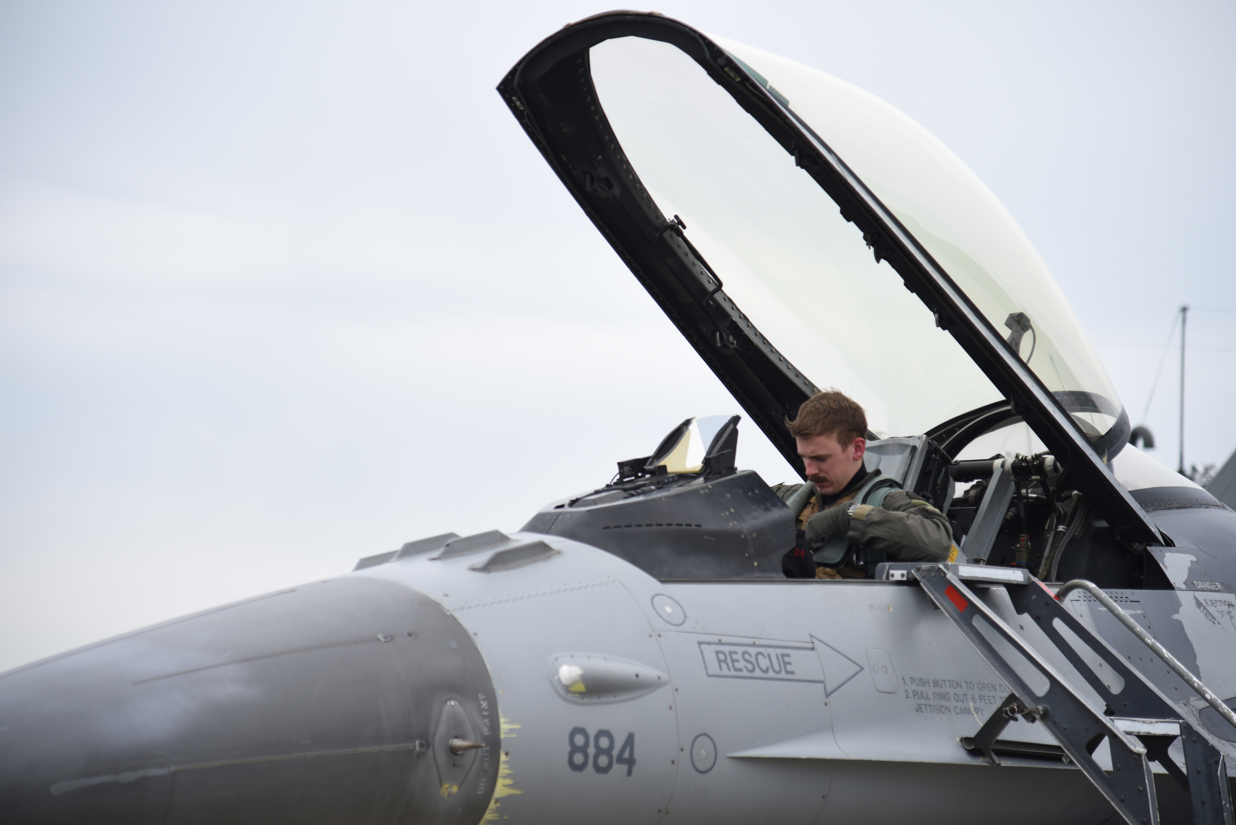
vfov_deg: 11.4
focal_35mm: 120
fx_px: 4121
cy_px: 412
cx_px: 618
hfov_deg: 17.1
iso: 125
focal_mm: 120
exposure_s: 1/320
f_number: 4
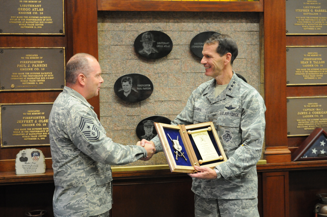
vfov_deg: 25.7
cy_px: 108
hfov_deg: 37.9
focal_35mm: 52
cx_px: 164
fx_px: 476
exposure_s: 1/80
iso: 2500
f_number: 2.8
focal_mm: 35
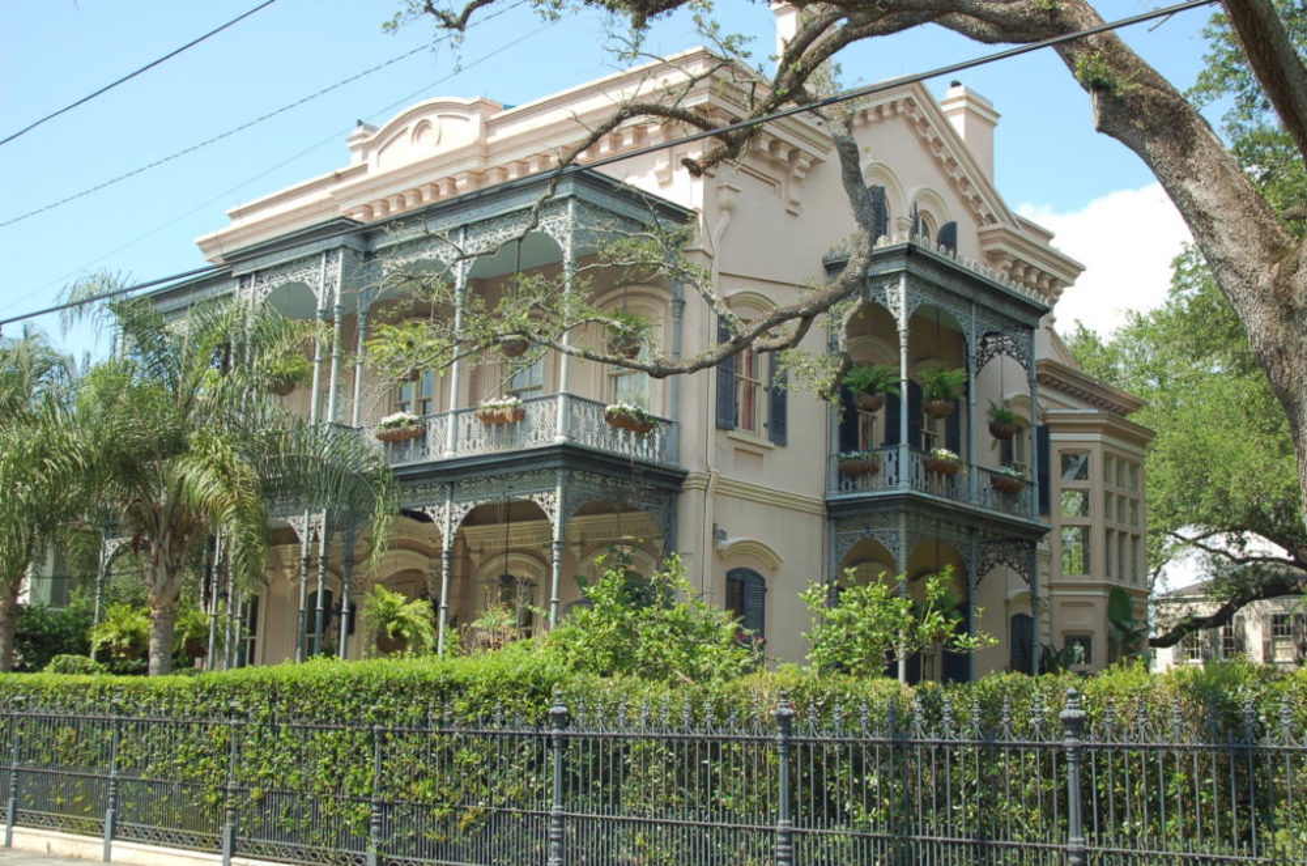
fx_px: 1684
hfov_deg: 42.4
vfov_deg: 28.8
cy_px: 433
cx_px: 654
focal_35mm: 46
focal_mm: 31
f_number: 8
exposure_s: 1/250
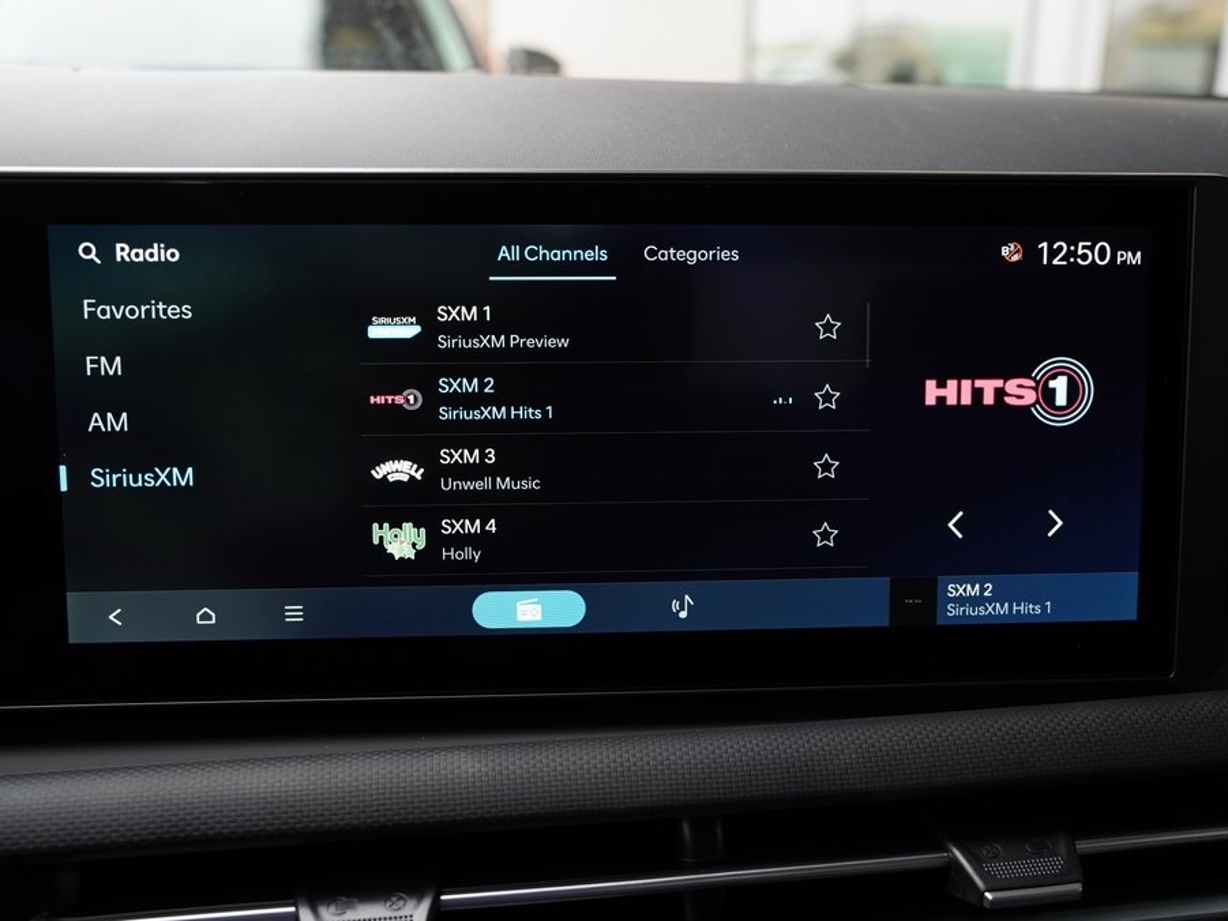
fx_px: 1277
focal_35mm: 36
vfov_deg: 39.7
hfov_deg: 51.3
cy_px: 459
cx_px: 632
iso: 500
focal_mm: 33
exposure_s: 1/40
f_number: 5.6
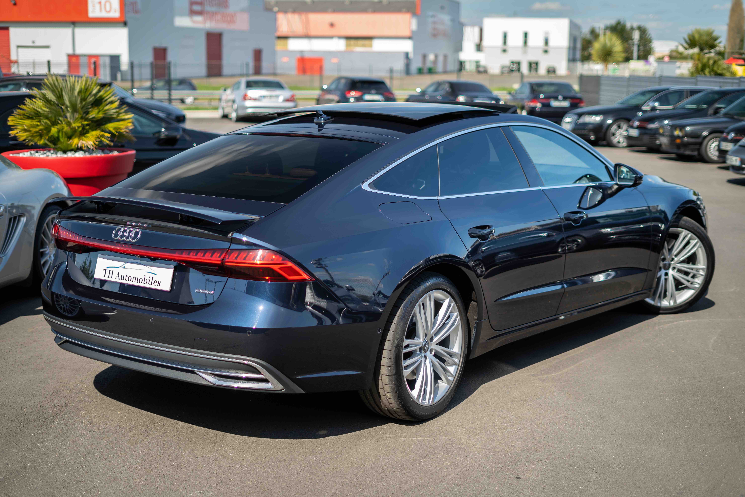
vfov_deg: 27.0
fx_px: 1035
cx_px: 372
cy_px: 248
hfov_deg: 39.6
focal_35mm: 50
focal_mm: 50
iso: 80
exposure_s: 1/800
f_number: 1.8
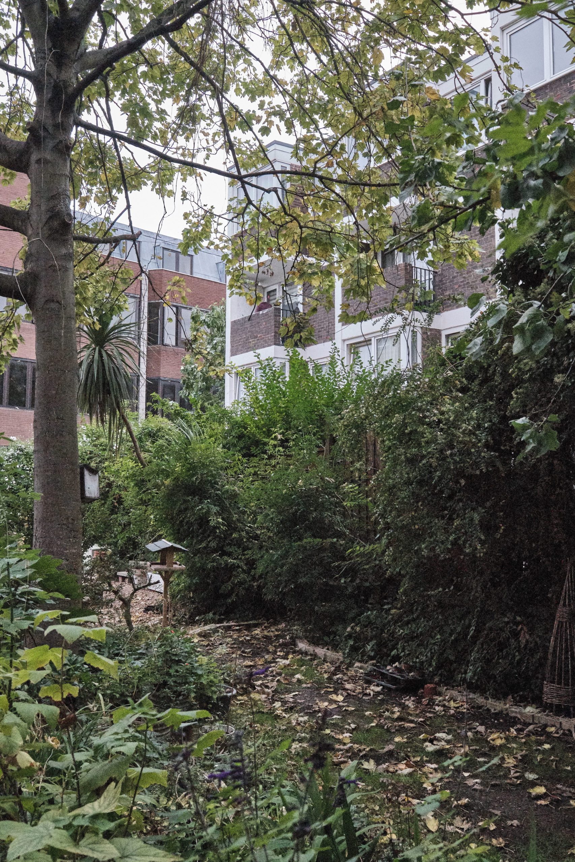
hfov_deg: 36.9
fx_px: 862
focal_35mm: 36
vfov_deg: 53.1
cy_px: 431
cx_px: 288
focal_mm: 24
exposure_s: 1/2500
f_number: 5.6
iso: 25600
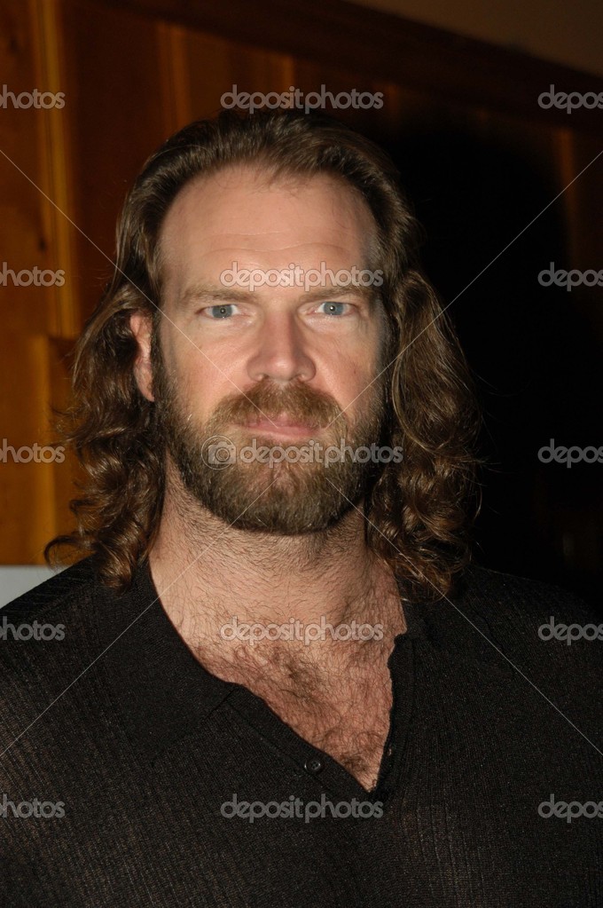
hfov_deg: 12.2
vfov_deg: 18.2
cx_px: 302
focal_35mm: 112
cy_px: 454
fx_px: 2832
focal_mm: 75
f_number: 5.6
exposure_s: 1/200
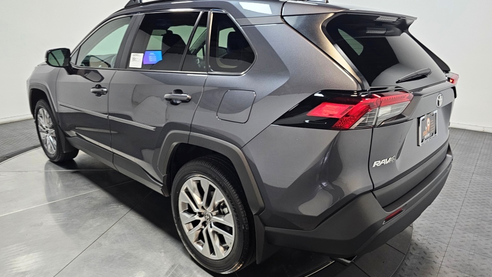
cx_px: 239
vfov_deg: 44.4
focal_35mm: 26
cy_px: 138
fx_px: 339
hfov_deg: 71.9
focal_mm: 6.3
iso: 640
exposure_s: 1/60
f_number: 1.7
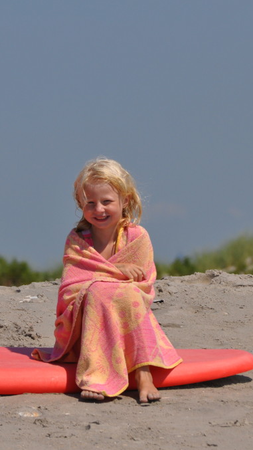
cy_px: 225
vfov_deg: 4.5
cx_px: 149
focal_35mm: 475
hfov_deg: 2.6
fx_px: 5663
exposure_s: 1/1000
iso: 200
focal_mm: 200
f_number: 8
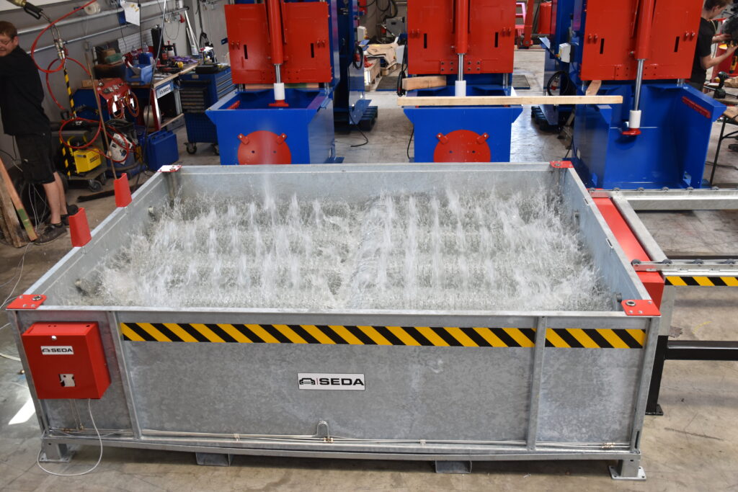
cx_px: 369
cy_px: 246
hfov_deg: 57.2
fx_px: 677
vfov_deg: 40.0
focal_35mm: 33
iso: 400
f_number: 4.5
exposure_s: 1/80
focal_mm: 22
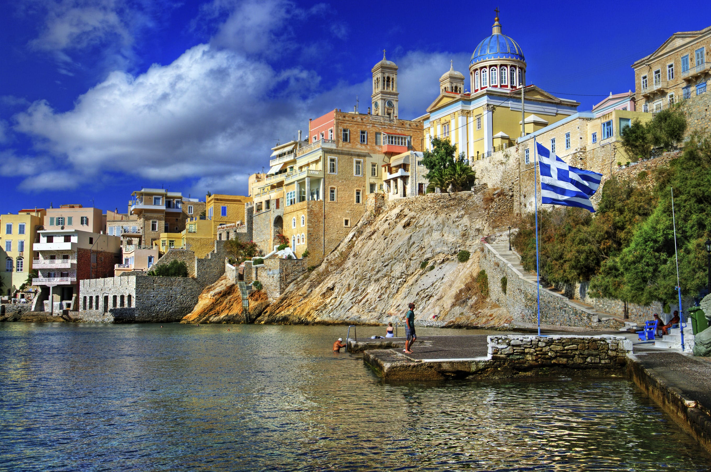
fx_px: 769
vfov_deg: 34.1
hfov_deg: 49.6
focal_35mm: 39
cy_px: 236
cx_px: 356
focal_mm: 26
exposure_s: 1/250
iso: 125
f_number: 8
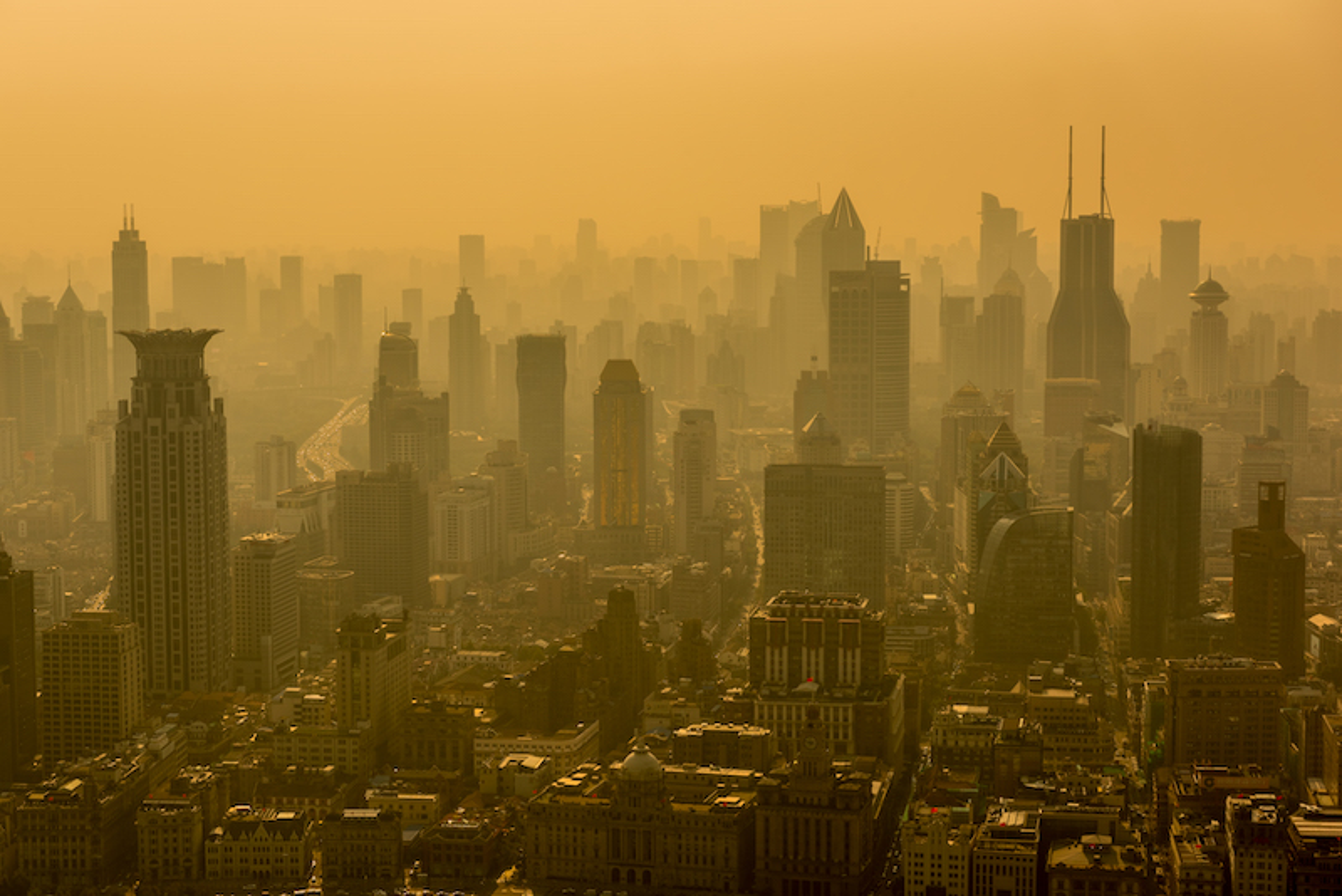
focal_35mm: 70
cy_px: 448
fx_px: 2610
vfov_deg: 19.5
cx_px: 671
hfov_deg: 28.8
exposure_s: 1/800
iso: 100
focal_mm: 70
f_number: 9
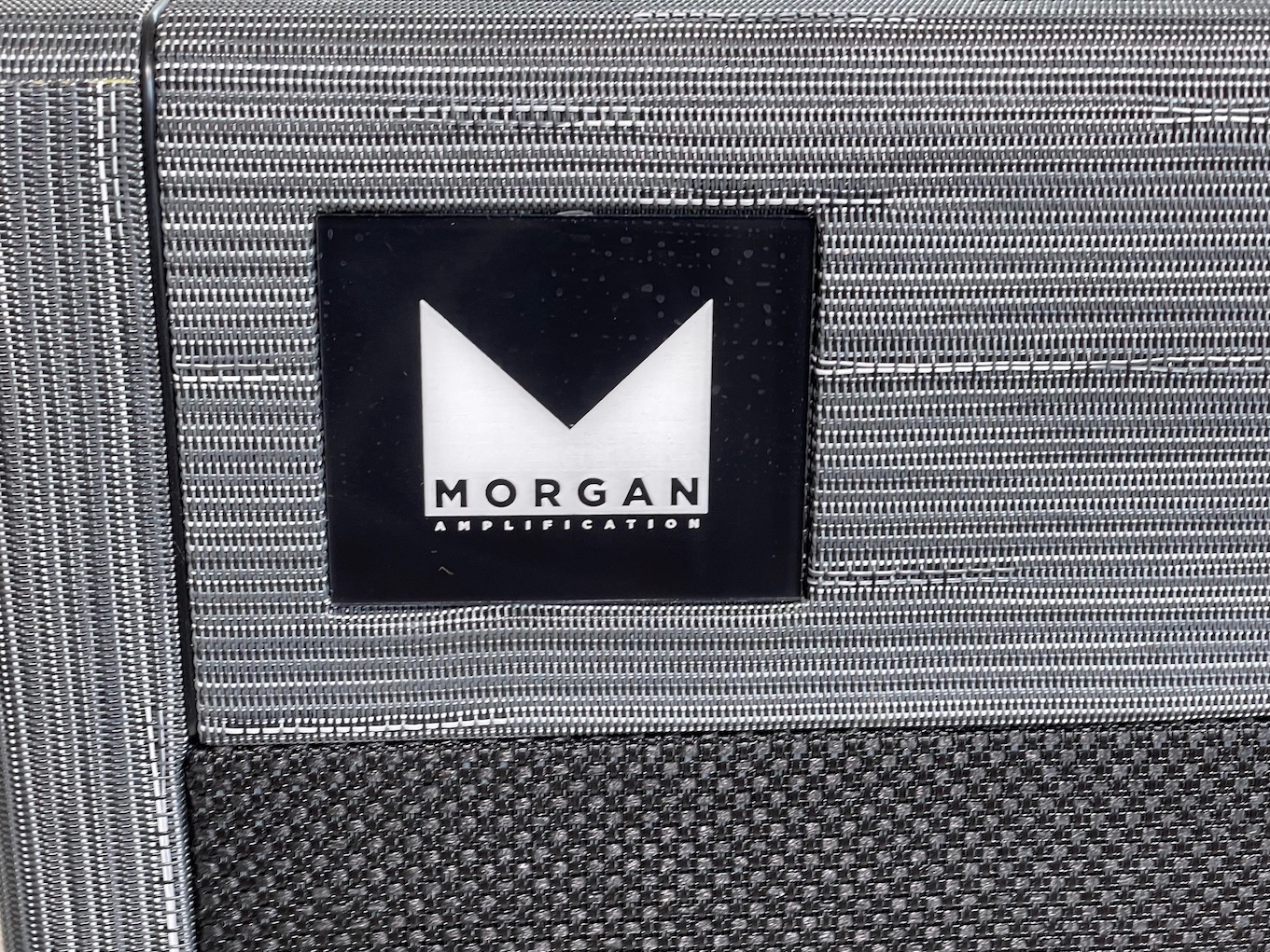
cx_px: 650
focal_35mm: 55
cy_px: 479
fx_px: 2018
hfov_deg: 34.9
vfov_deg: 26.6
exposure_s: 1/99
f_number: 2
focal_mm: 6
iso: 80
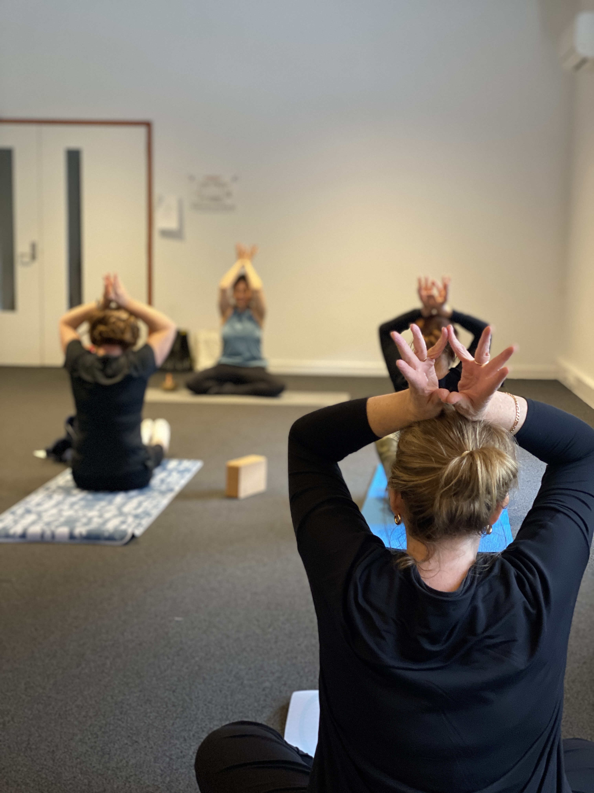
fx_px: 1190
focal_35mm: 52
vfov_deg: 36.8
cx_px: 297
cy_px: 396
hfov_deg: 28.0
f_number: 2
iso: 250
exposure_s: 1/33
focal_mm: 6
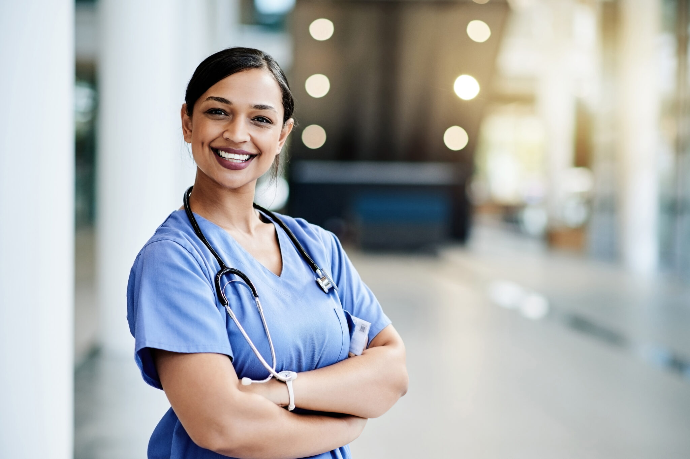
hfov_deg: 23.9
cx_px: 345
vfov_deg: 16.1
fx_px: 1628
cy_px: 230
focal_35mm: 85
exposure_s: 1/640
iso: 250
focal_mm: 85
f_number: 2
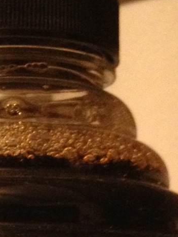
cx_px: -2
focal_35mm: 155
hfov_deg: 9.5
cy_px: 496
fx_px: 1062
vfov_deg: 11.3
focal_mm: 4.28
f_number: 2.4
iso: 320
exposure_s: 1/20
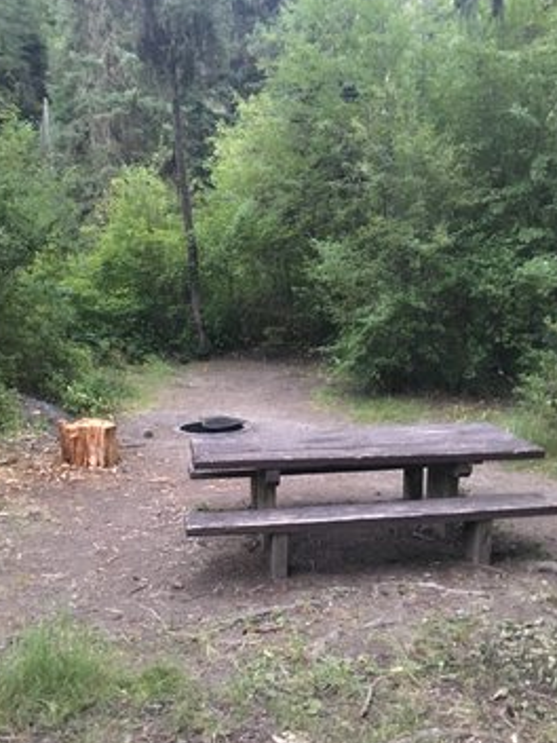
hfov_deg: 42.9
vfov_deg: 55.3
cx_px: 255
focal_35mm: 33
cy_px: 388
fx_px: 708
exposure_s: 1/15
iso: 500
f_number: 2.2
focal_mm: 4.15
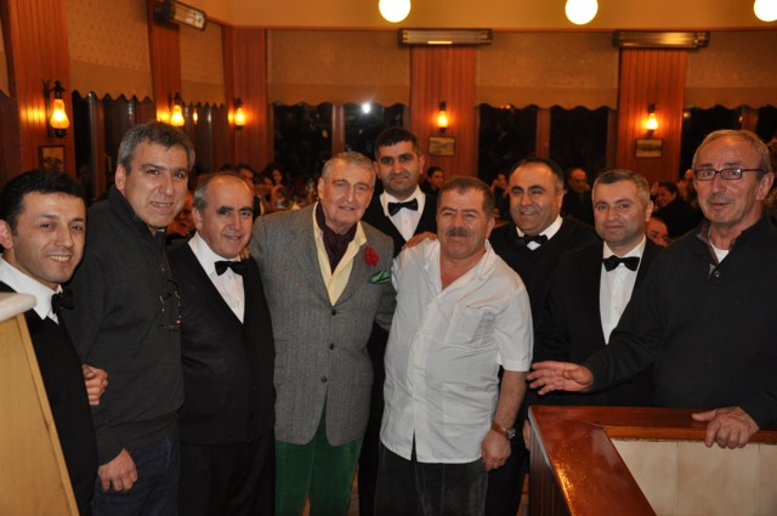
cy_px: 258
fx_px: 841
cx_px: 388
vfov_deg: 34.1
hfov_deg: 49.6
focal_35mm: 39
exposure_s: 1/60
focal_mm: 26
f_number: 4
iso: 800
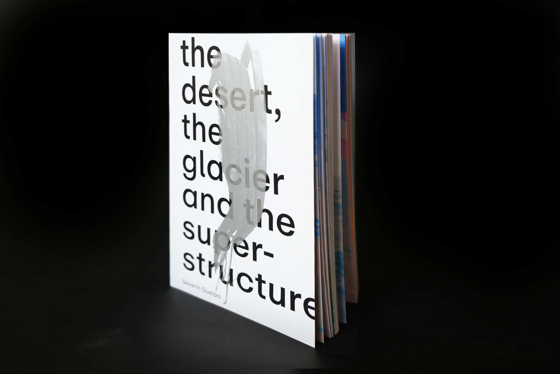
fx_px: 514
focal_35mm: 33
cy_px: 187
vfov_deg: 40.0
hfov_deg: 57.2
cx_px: 280
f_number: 2.8
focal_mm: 33
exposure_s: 1/40
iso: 80
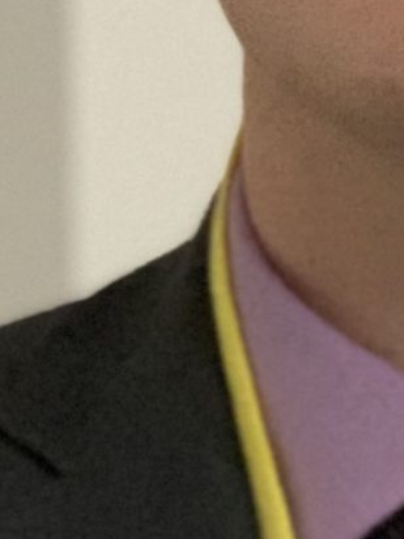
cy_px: 619
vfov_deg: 6.1
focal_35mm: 323
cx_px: 502
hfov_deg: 4.6
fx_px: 5026
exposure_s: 1/30
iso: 640
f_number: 2.4
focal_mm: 6
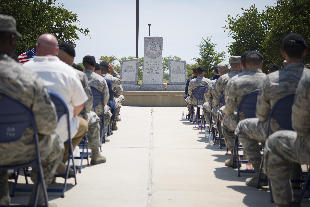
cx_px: 155
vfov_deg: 22.6
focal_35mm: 60
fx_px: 517
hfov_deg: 33.4
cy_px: 104
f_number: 2.8
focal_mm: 60
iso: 100
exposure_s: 1/1600
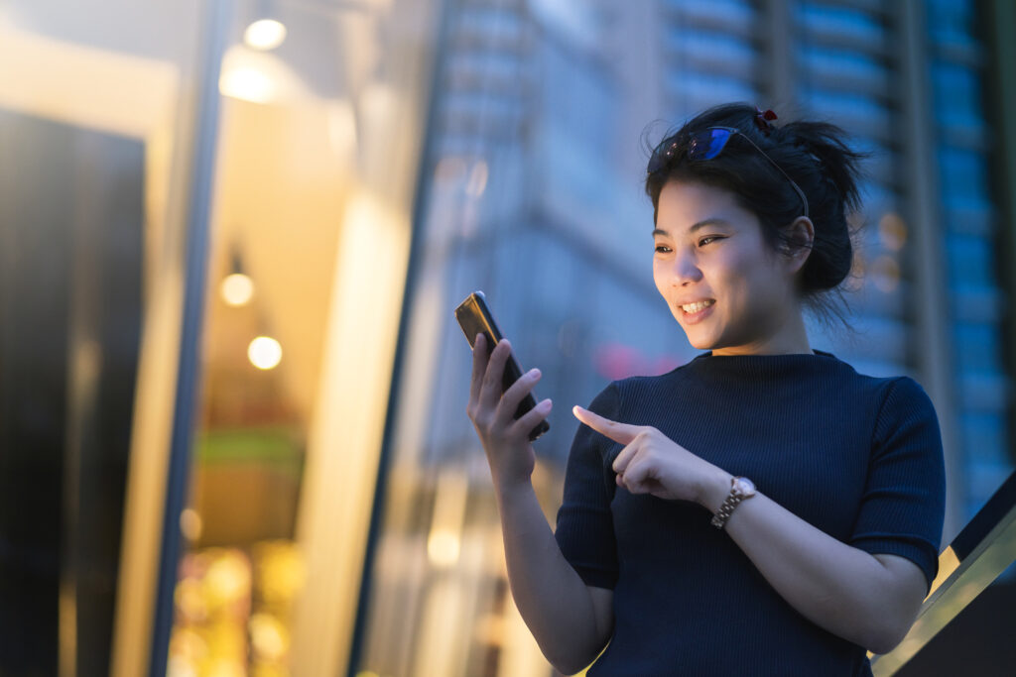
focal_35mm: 85
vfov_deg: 16.1
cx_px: 508
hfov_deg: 23.9
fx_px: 2399
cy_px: 338
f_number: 2
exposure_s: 1/100
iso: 800
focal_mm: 85
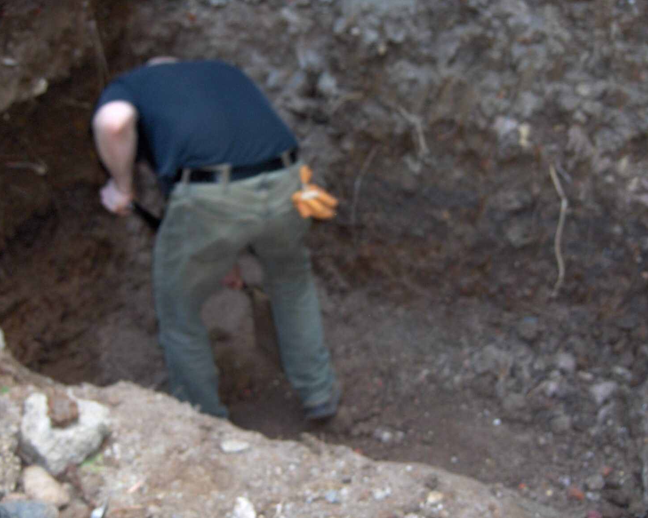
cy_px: 261
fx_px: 786
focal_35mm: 41
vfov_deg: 36.5
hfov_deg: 44.8
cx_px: 325
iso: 100
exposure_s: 1/60
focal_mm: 8
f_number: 2.8
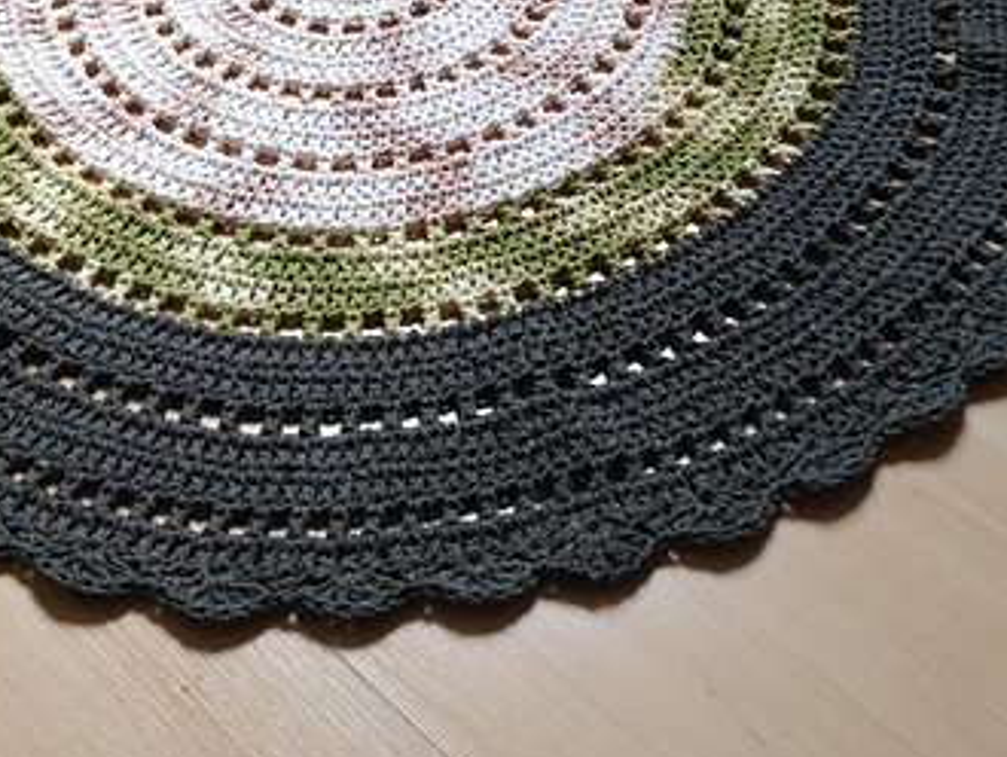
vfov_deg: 22.6
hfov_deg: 29.9
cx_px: 302
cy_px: 140
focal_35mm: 64
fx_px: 1863
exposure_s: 1/120
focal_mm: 4.12
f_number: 2.4
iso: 50
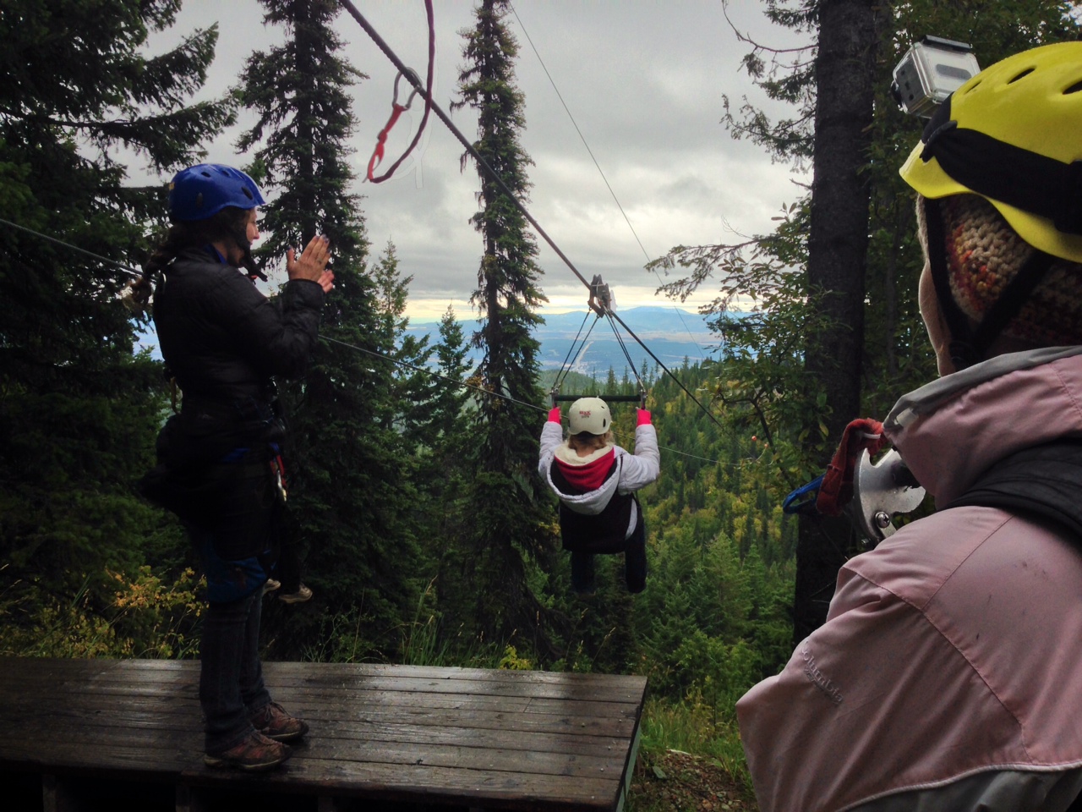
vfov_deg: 42.9
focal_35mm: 33
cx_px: 541
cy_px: 406
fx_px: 1031
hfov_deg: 55.4
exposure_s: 1/210
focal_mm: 4.12
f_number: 2.4
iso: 50
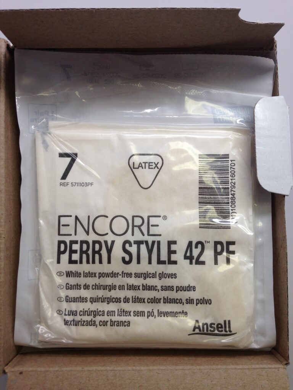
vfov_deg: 55.4
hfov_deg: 42.9
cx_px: 146
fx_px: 372
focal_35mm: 33
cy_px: 195
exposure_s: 1/60
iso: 50
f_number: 2.4
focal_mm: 4.12
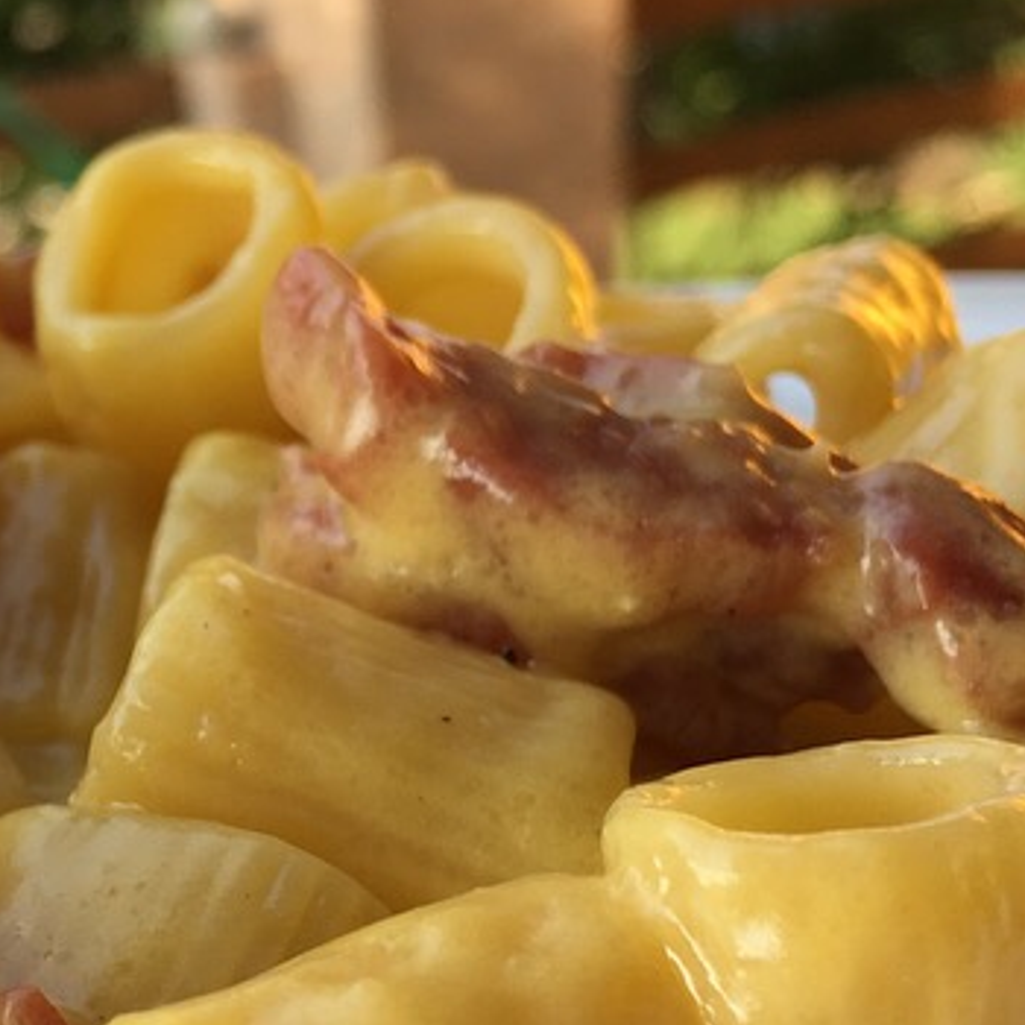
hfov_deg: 21.4
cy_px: 786
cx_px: 79
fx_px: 2647
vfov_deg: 21.7
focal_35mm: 79
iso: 25
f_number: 2.2
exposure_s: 1/227
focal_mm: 4.15
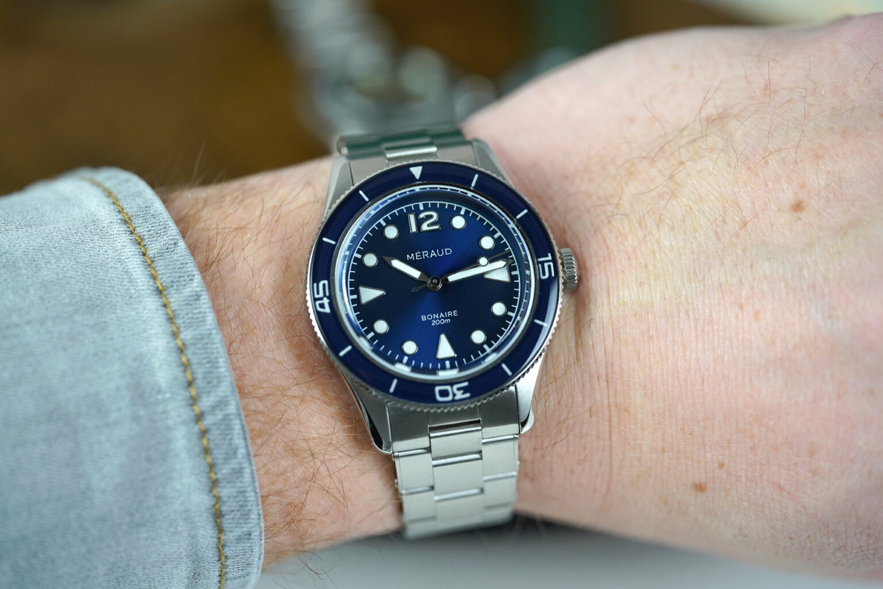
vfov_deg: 19.5
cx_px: 442
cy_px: 294
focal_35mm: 70
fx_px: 1717
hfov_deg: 28.8
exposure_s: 1/250
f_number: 3.5
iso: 1250
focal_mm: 70
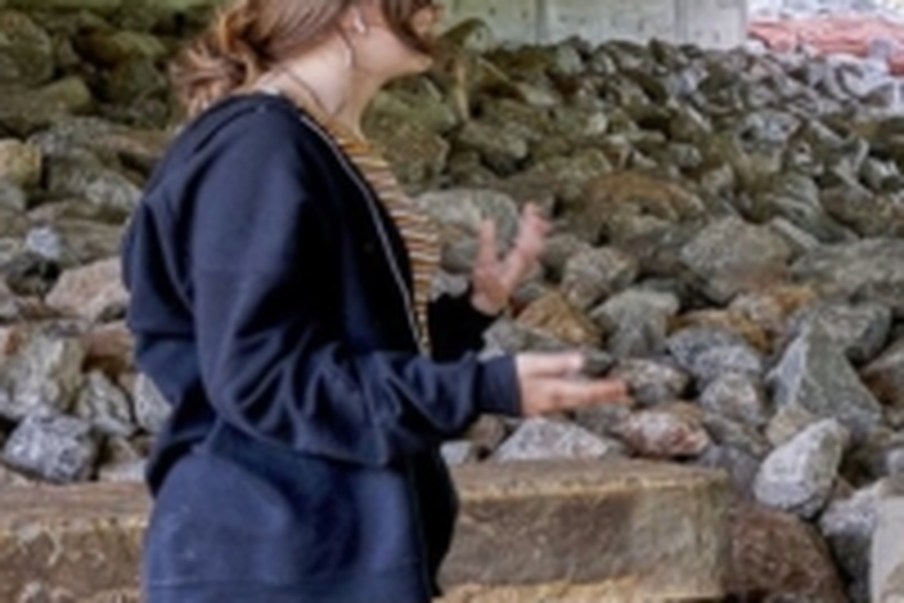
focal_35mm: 117
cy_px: 277
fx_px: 2938
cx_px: 1902
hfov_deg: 14.2
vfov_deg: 11.7
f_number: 7.1
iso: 100
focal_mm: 23
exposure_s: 1/250
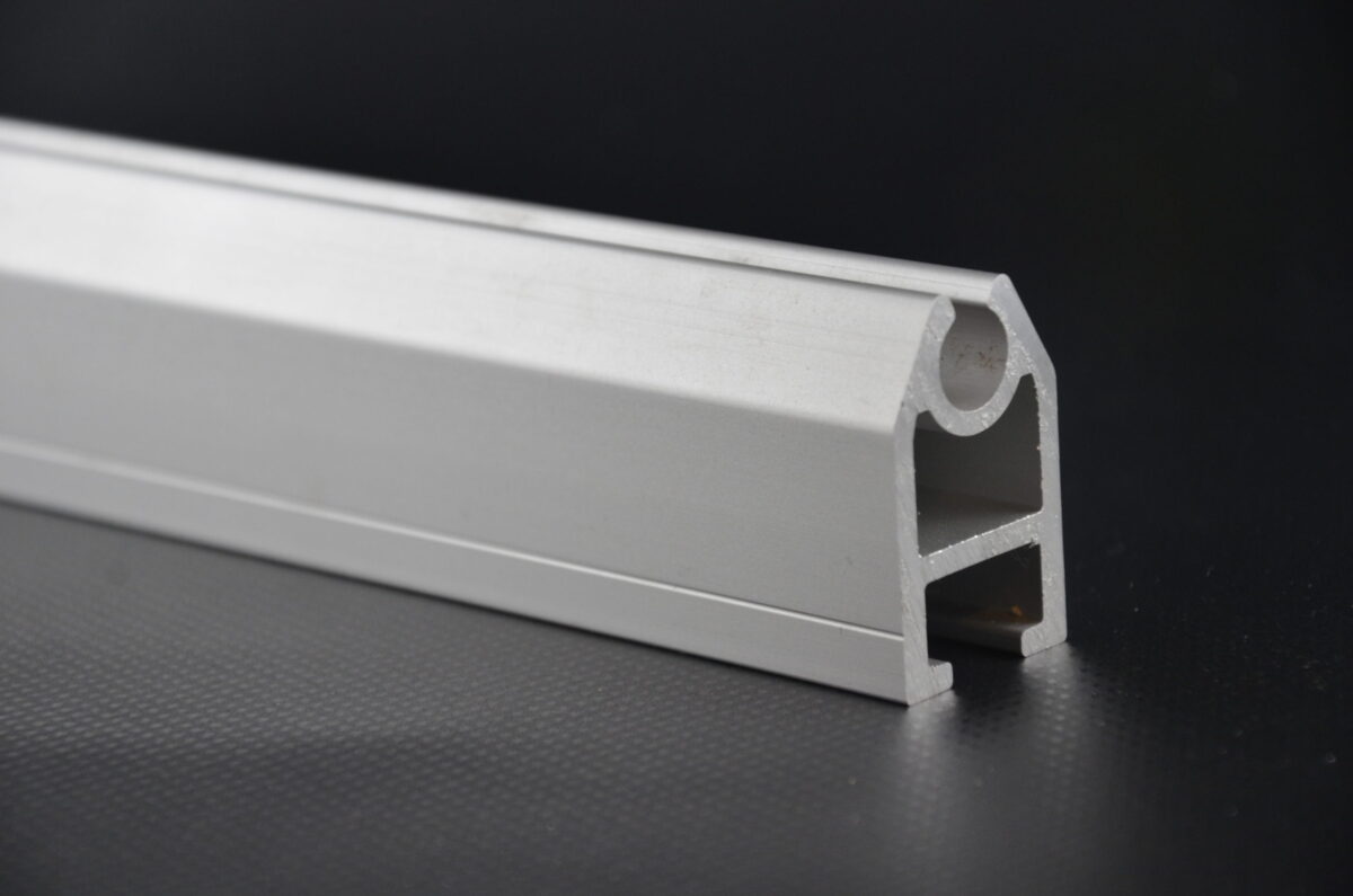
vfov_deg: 8.7
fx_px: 5908
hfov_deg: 13.1
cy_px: 448
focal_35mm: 158
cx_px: 676
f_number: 5.6
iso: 800
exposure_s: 1/50
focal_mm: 105
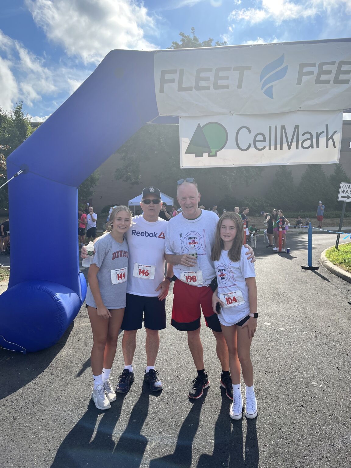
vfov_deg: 67.3
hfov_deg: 53.1
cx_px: 176
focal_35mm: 26
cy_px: 234
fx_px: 352
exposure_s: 1/3413
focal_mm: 5.1
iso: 50
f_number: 1.6
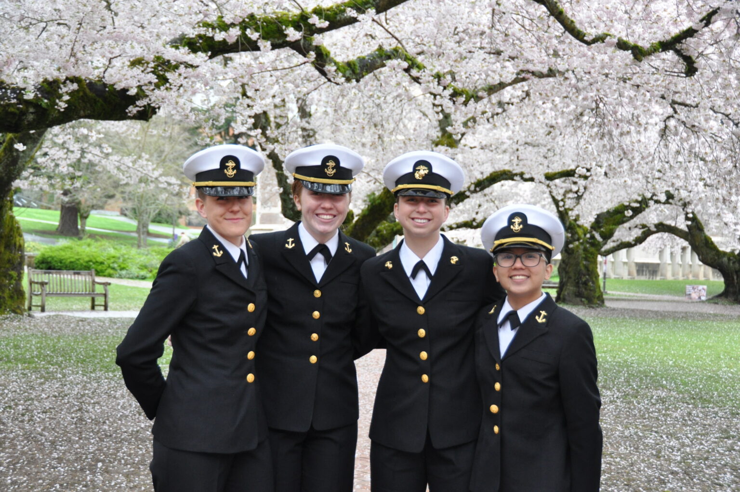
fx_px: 1293
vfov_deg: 21.5
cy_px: 246
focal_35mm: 63
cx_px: 370
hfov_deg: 31.9
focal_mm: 42
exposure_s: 1/50
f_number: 4.5
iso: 800
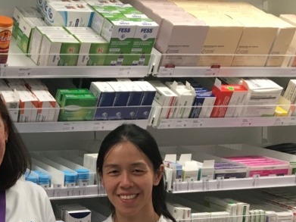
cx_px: -30
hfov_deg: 24.0
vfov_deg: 19.1
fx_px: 650
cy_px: 193
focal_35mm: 76
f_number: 2.2
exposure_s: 1/33
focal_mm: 4.15
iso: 64
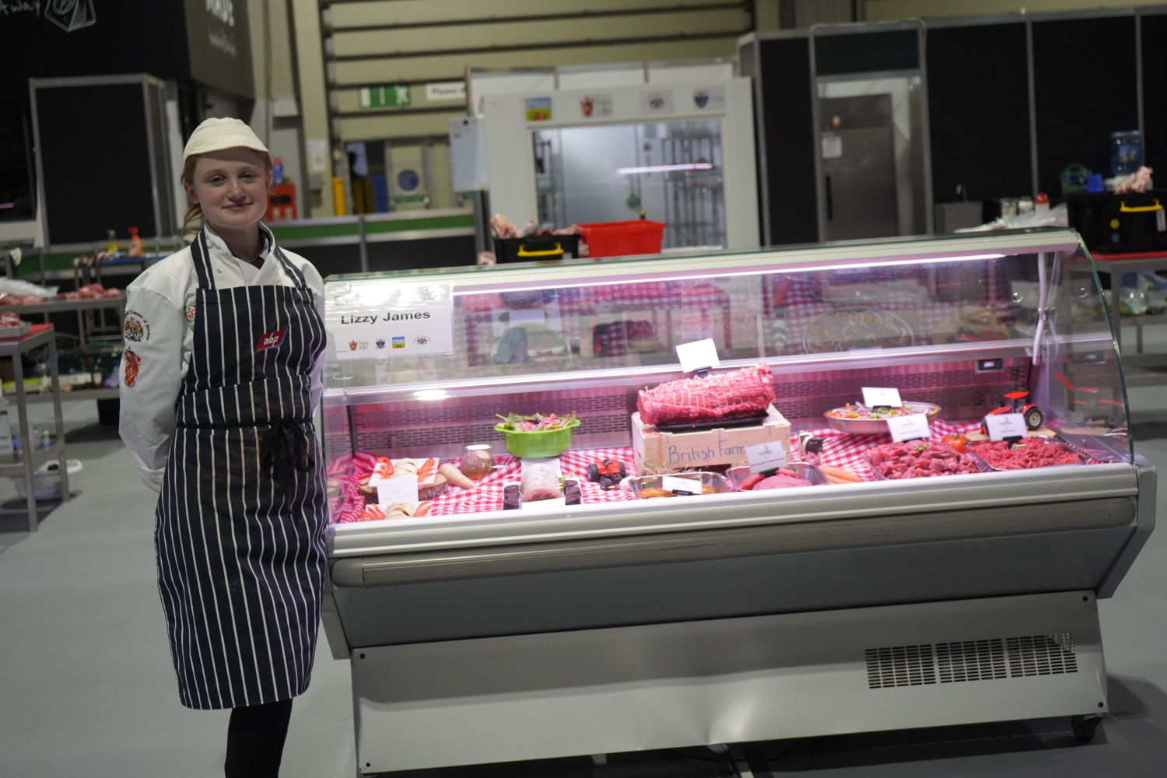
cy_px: 389
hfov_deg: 38.9
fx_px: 1653
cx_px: 584
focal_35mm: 51
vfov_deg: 26.5
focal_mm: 51
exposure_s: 1/160
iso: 2500
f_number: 4.5
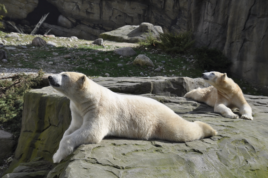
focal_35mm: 98
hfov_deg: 20.9
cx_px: 134
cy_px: 89
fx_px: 725
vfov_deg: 14.0
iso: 200
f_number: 7.1
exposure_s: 1/800
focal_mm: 65
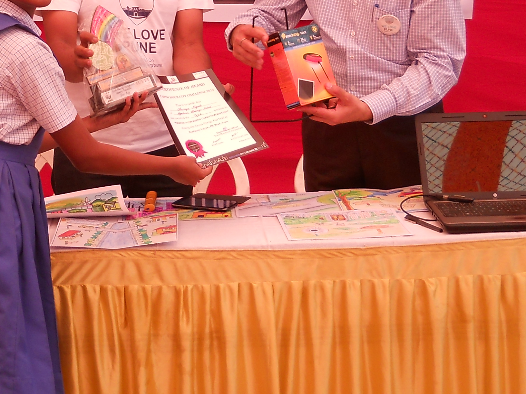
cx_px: 135
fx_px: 1246
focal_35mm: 82
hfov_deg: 23.6
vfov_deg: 17.7
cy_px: 26
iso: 80
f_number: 3.1
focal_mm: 6.72
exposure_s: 1/125
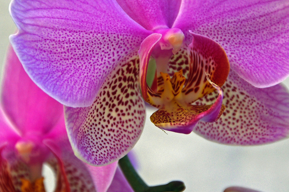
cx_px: 131
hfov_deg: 4.8
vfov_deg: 3.2
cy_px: 88
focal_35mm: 427
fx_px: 3423
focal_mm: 148
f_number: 5.6
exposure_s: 1/200
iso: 400
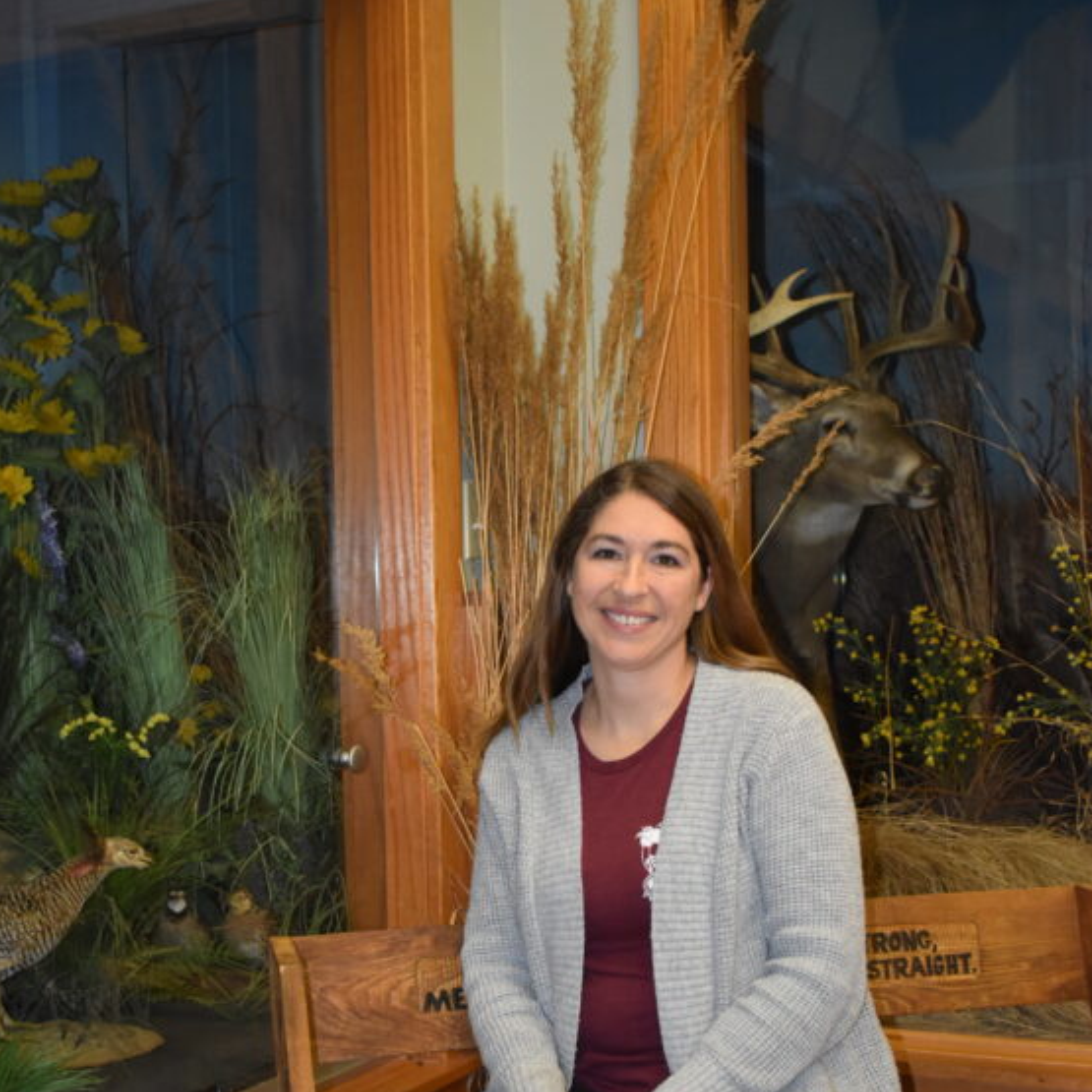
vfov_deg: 31.4
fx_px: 1927
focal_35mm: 54
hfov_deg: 31.6
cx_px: 545
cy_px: 712
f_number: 4.2
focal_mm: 28
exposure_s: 1/60
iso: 1800
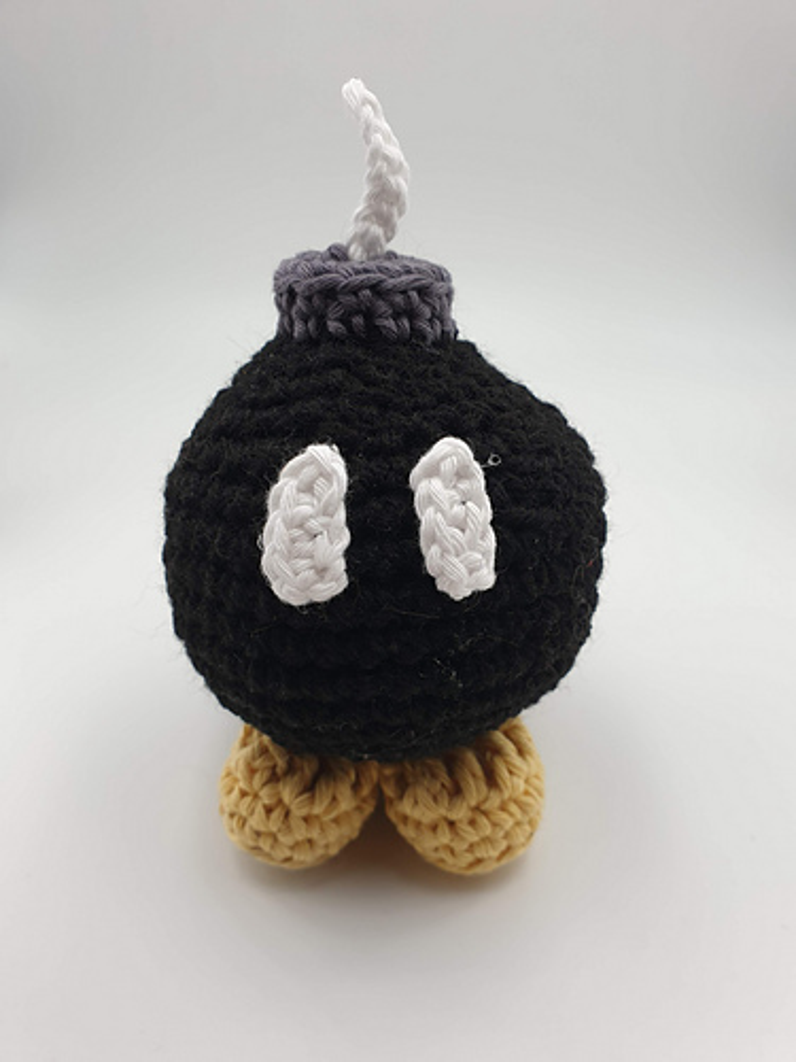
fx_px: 797
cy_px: 531
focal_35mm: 26
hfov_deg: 53.1
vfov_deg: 67.3
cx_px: 398
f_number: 2.4
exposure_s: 1/253
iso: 50
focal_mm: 4.3
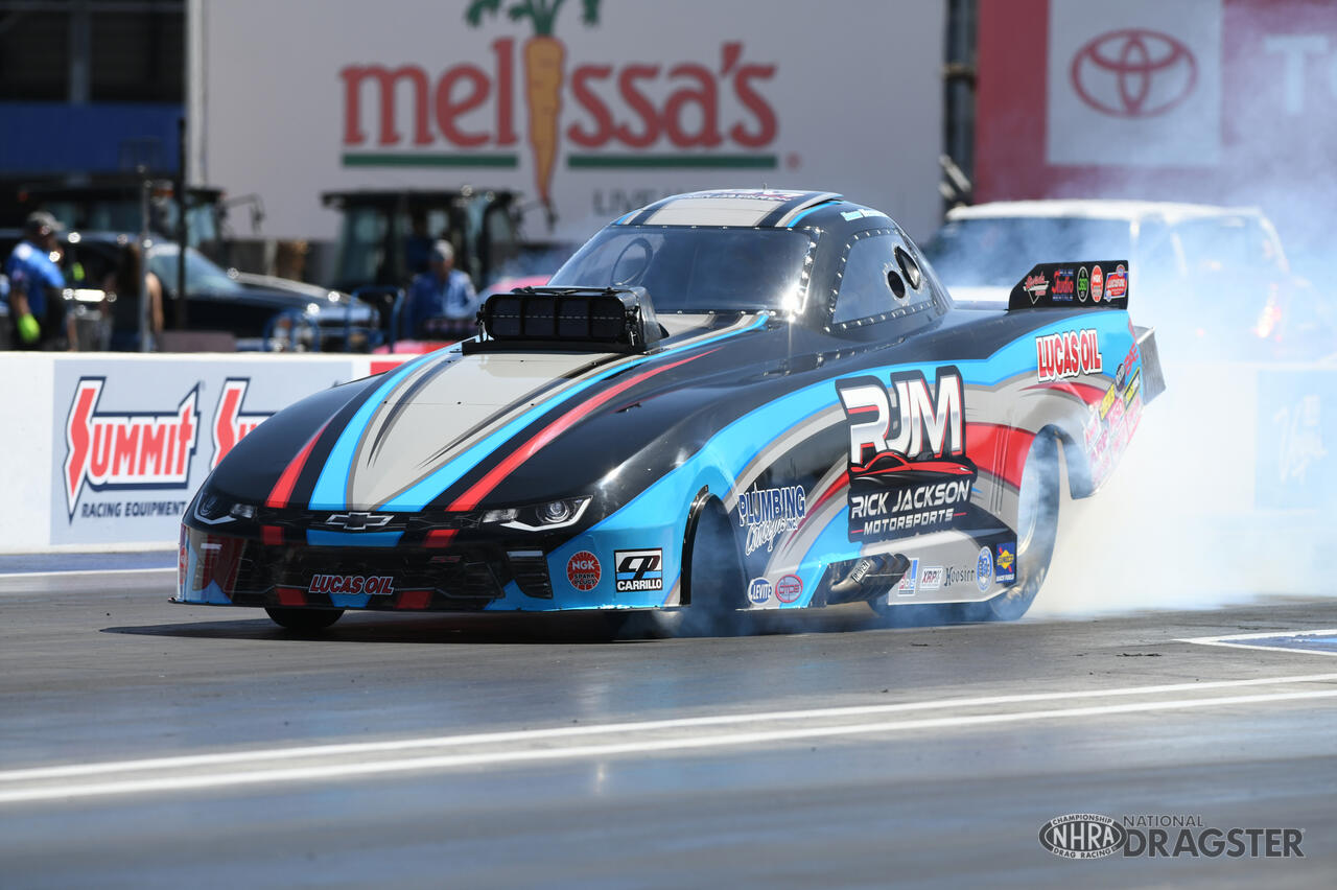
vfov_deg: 4.6
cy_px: 445
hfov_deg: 6.9
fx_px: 11135
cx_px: 668
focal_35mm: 300
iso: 320
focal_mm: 300
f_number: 7.1
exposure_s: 1/1600
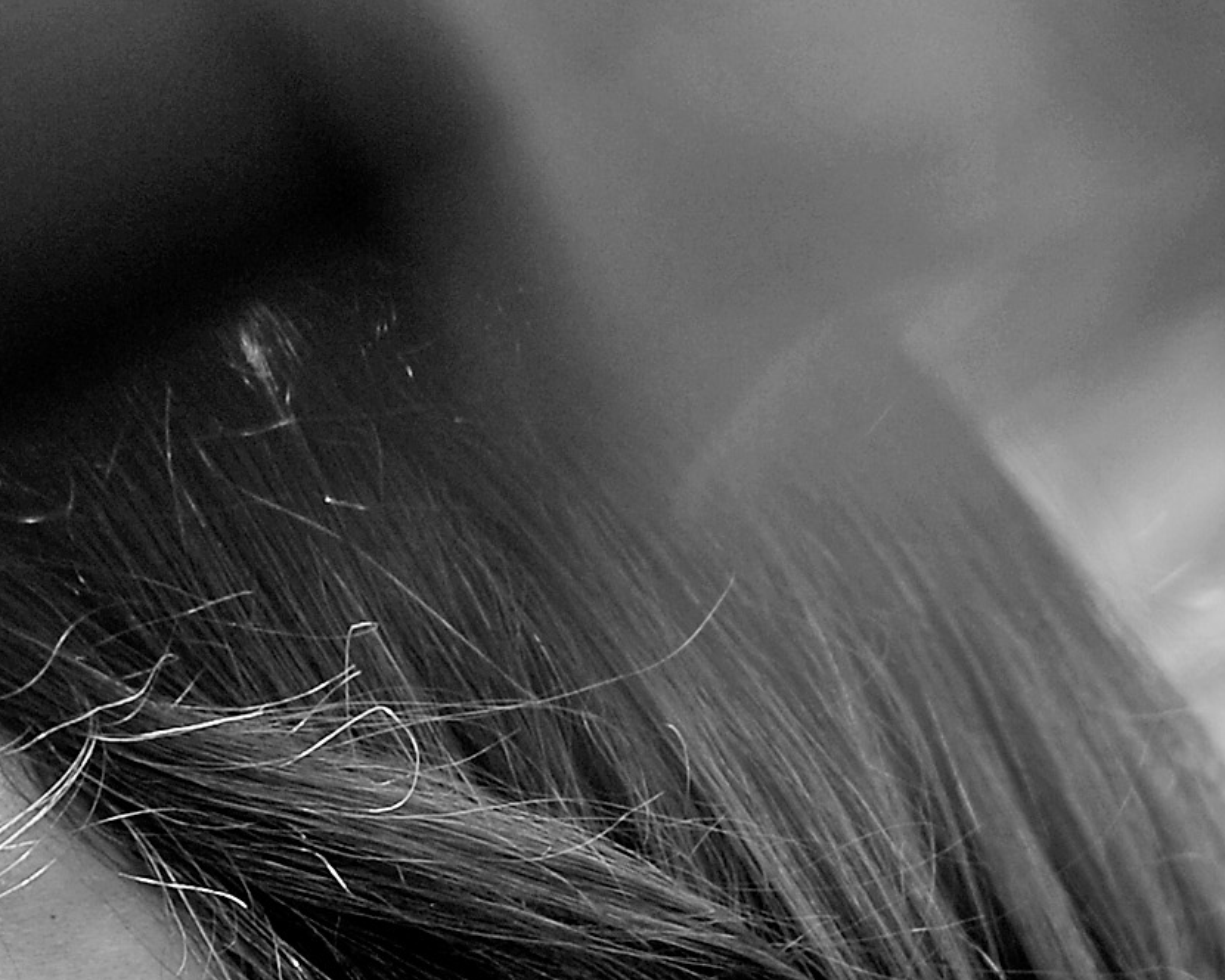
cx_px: 282
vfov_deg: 5.3
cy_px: 1458
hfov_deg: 6.7
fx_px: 10442
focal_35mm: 288
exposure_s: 1/2000
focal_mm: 85
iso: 200
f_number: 2
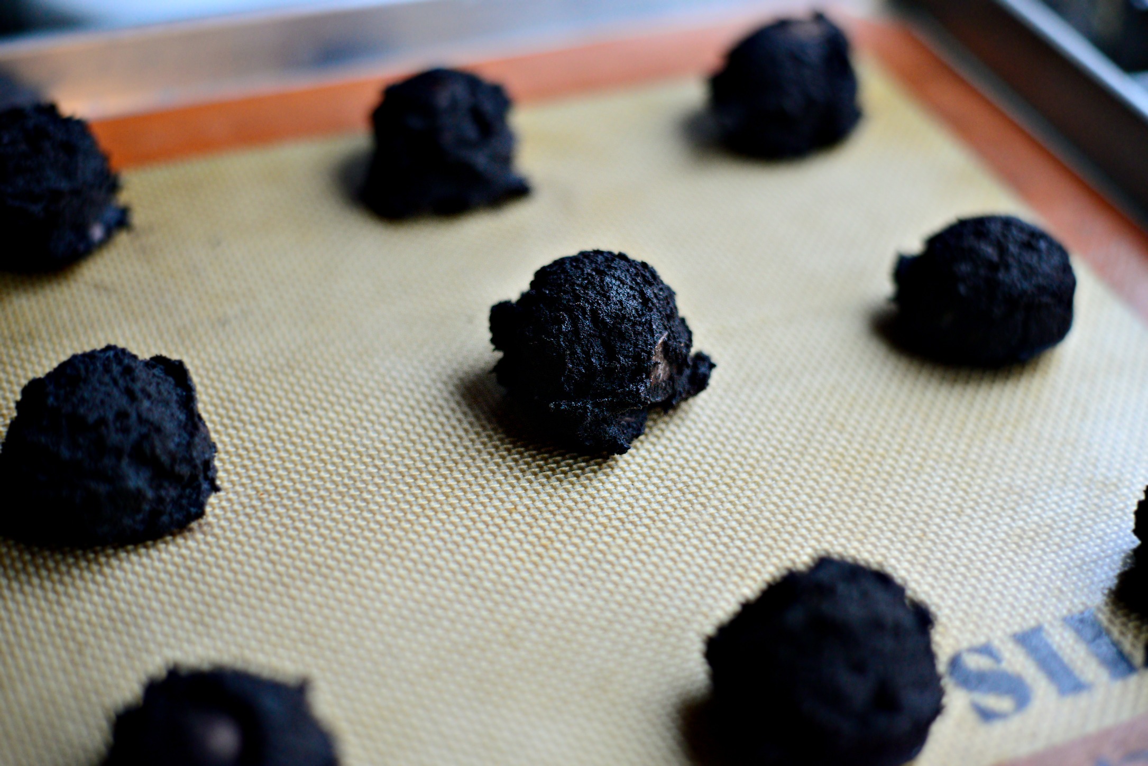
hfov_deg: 39.6
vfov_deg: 27.0
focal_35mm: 50
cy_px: 383
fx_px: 1595
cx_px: 574
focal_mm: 50
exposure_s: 1/125
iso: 2500
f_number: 2.2
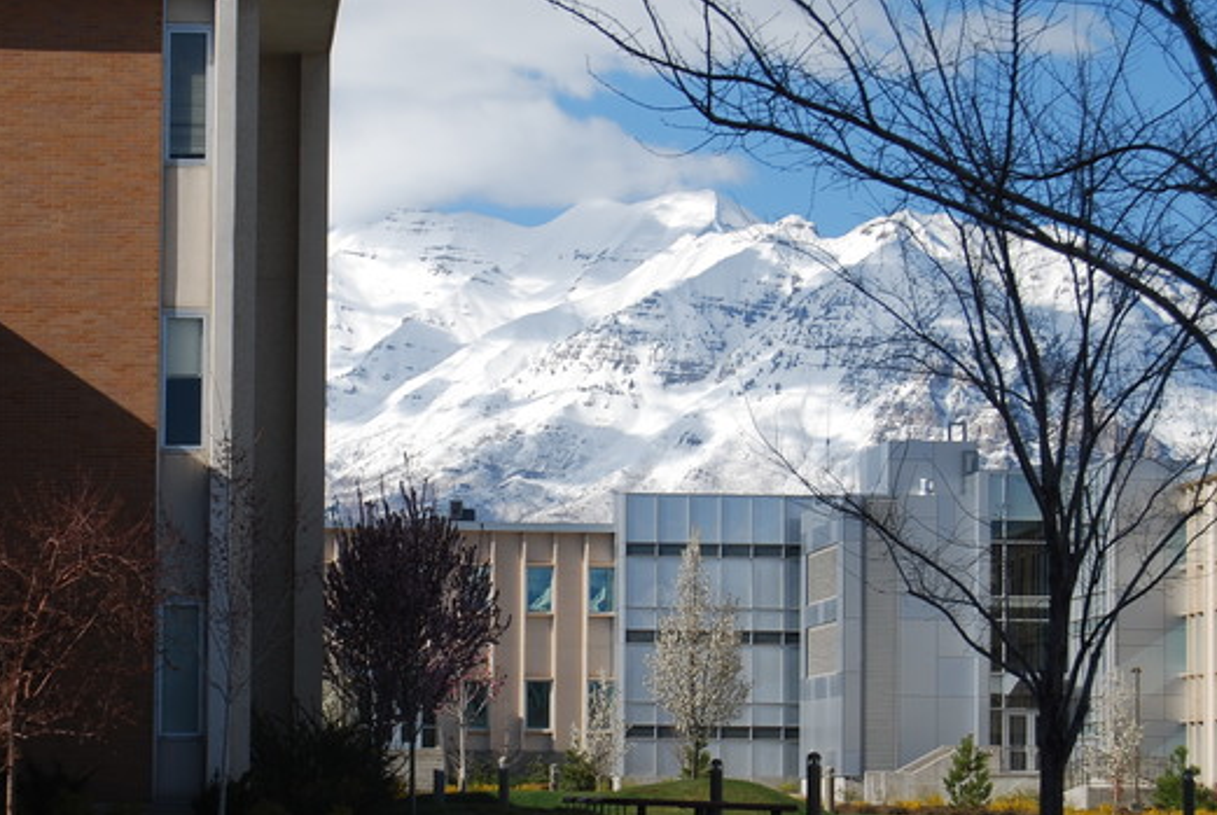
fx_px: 4291
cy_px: 513
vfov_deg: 10.8
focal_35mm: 127
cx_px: 434
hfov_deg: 16.1
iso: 100
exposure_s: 1/250
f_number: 9
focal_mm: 55
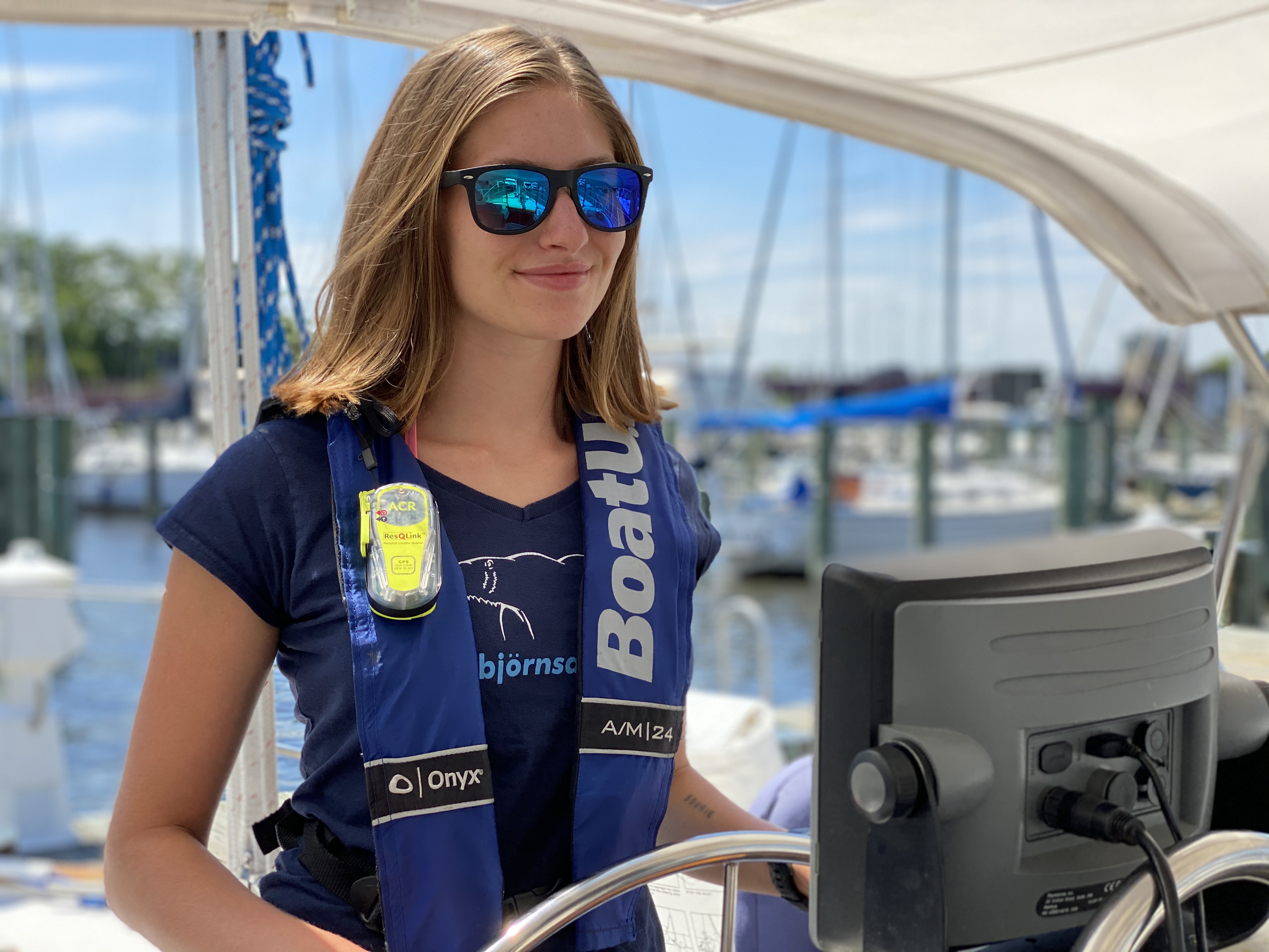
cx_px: 634
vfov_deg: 28.0
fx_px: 1906
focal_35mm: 52
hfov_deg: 36.8
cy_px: 476
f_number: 2
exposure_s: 1/737
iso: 20
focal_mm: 6
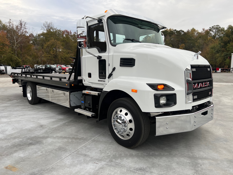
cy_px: 88
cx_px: 116
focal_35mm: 26
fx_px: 175
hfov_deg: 67.3
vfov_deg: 53.1
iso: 50
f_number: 1.5
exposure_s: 1/533
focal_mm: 5.7
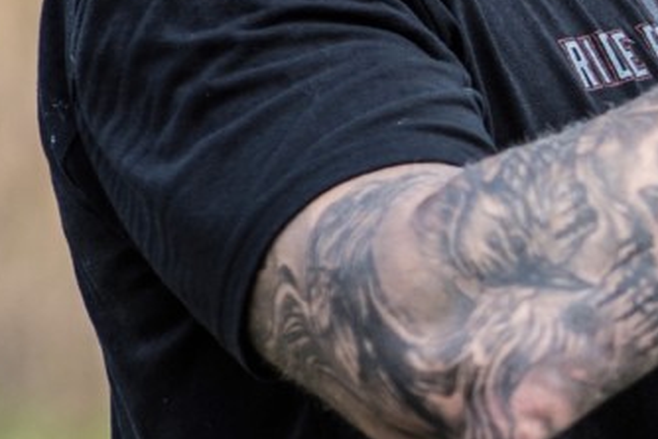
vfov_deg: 3.5
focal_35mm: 391
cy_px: 302
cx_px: 1202
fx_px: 7149
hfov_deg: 5.2
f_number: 2.2
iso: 250
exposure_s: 1/2500
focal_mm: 85
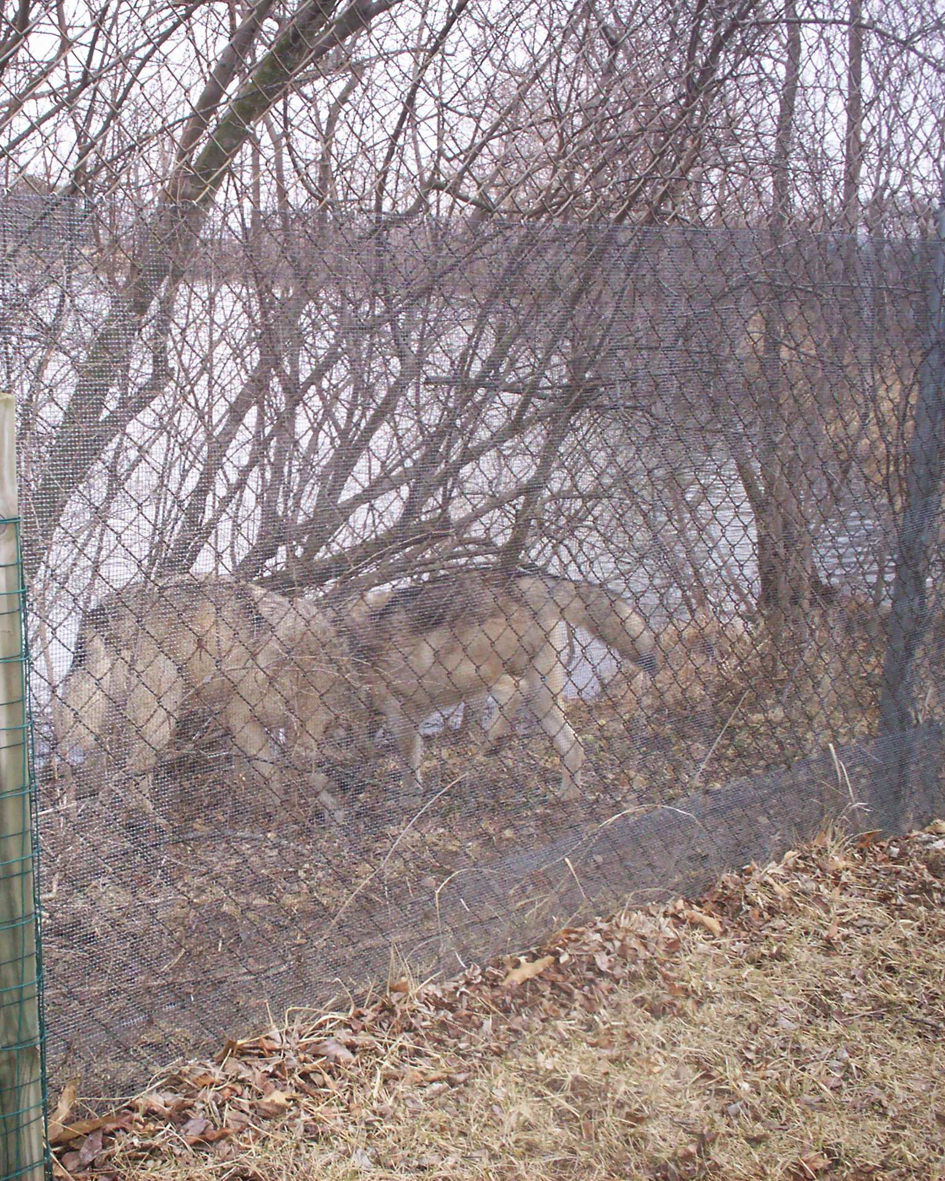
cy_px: 589
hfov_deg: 31.4
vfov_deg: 39.5
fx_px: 1643
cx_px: 222
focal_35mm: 47
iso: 140
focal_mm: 6
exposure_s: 1/82.8
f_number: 4.5
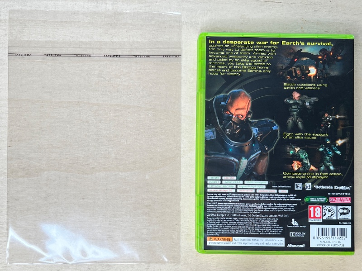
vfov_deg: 53.0
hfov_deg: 67.3
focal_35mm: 26
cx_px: 181
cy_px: 136
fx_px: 272
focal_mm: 5.7
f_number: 1.5
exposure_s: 1/365
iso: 50
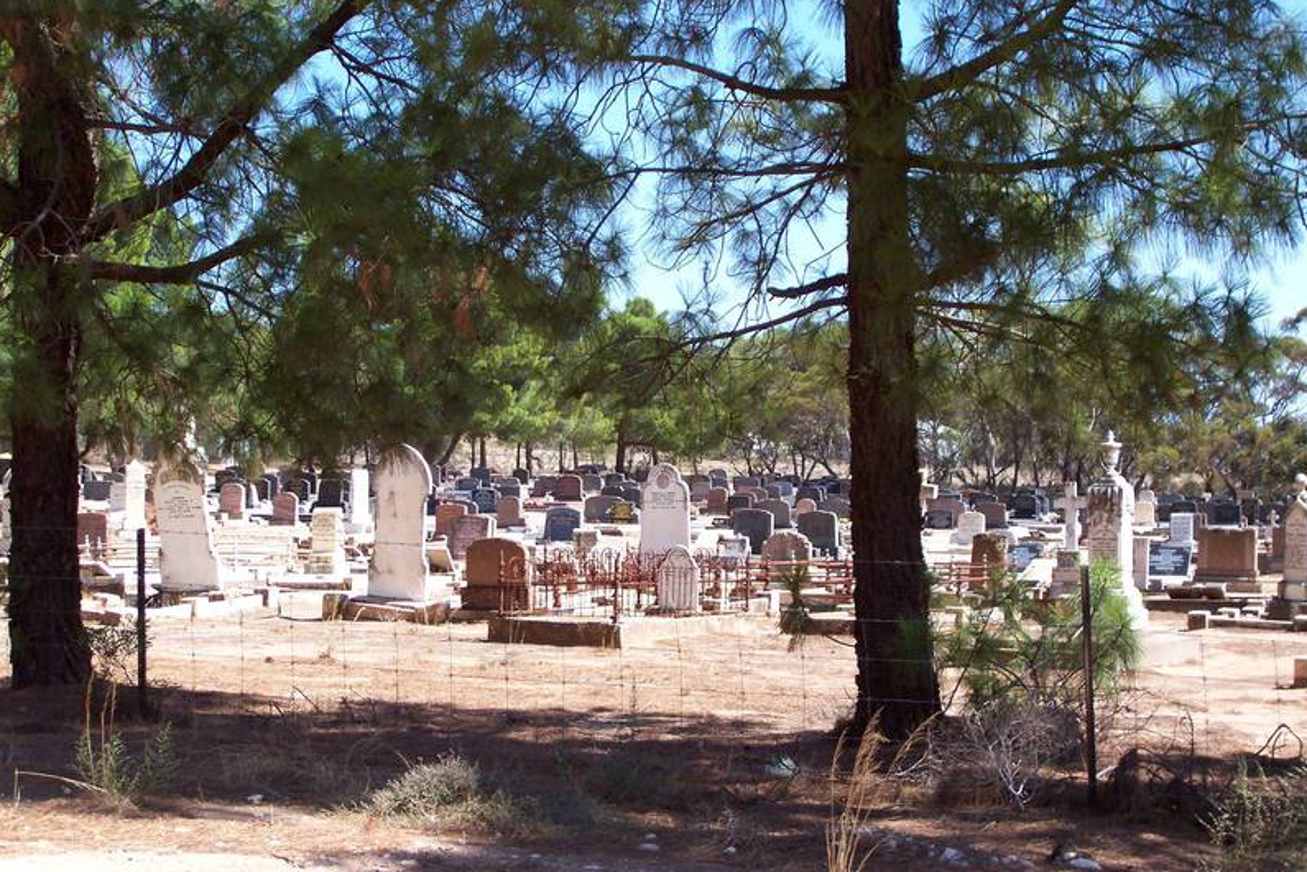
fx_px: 2469
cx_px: 656
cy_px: 392
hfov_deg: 29.7
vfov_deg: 20.0
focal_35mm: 68
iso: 80
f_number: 3.6
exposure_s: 1/476
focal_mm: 10.8
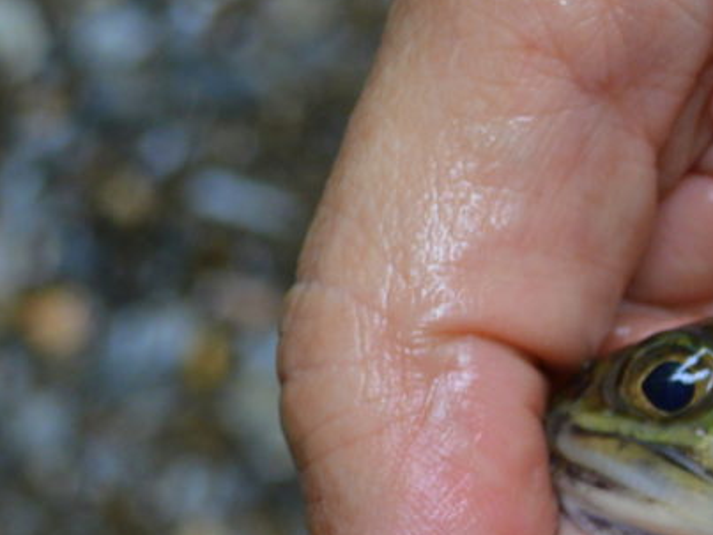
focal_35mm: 183
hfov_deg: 10.3
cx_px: 1203
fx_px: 3768
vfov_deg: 8.1
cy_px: 537
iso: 400
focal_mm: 32
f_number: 5.6
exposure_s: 1/125
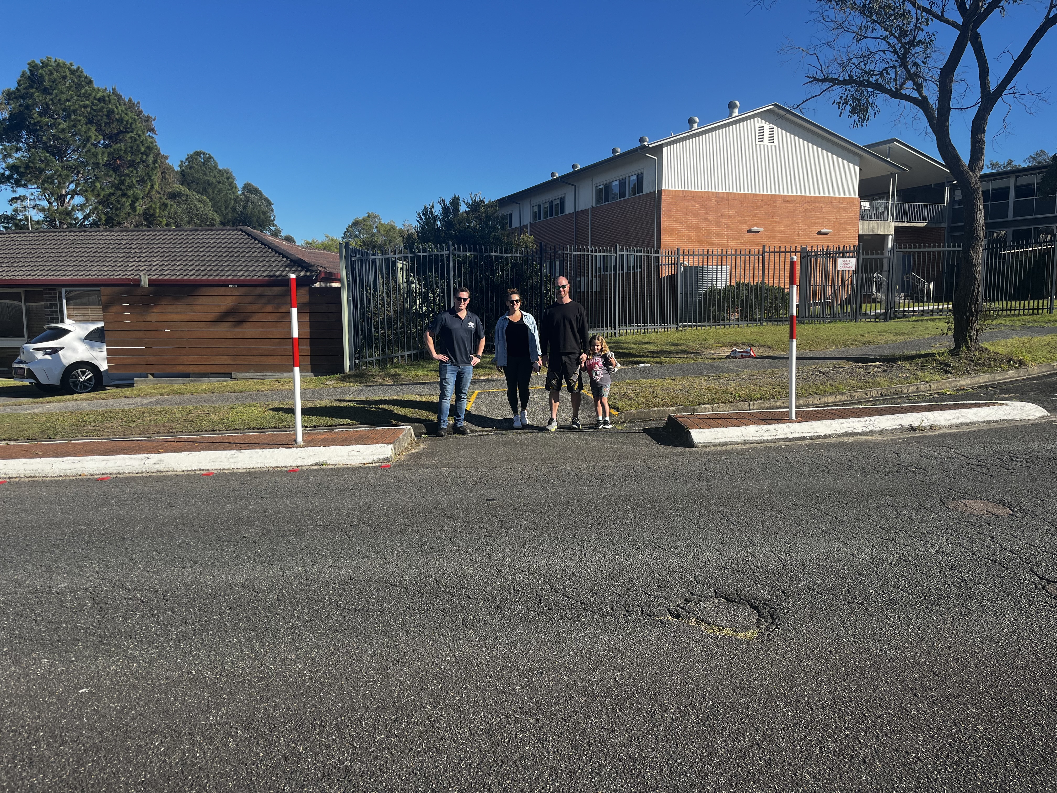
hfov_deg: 67.3
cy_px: 396
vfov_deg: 53.1
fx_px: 794
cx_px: 528
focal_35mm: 26
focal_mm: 5.1
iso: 50
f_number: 1.6
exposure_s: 1/2410
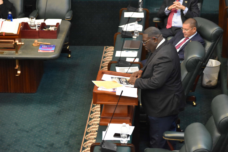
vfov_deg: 11.1
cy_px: 76
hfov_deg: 16.7
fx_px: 779
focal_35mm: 123
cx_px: 114
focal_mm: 82
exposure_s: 1/60
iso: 3600
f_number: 4.2
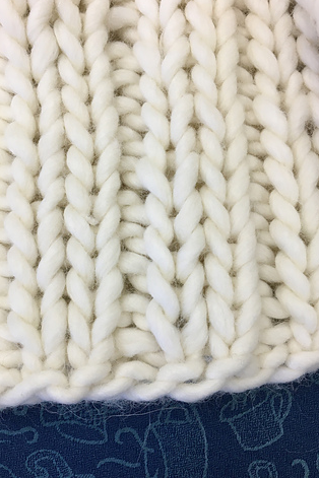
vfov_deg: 58.7
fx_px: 425
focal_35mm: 32
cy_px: 240
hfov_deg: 41.1
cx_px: 149
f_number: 2.2
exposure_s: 1/30
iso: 25
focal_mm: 4.15
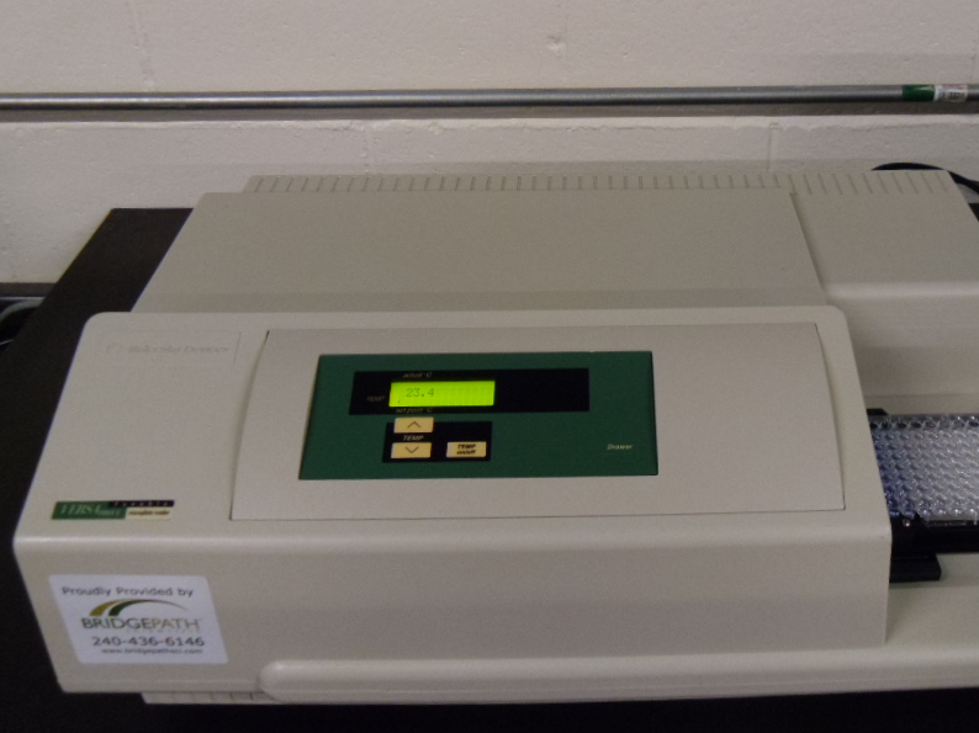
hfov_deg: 46.5
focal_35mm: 40
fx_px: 1131
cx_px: 591
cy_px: 276
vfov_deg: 35.7
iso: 400
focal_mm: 5.6
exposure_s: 1/43
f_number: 3.3
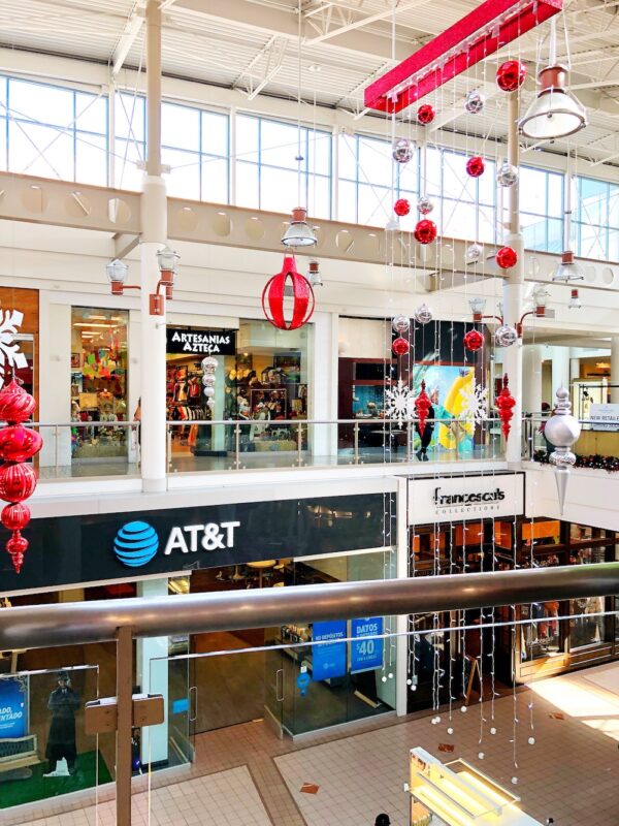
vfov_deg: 63.4
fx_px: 668
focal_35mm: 28
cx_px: 310
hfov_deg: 49.7
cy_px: 413
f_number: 1.8
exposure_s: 1/120
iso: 40
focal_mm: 4
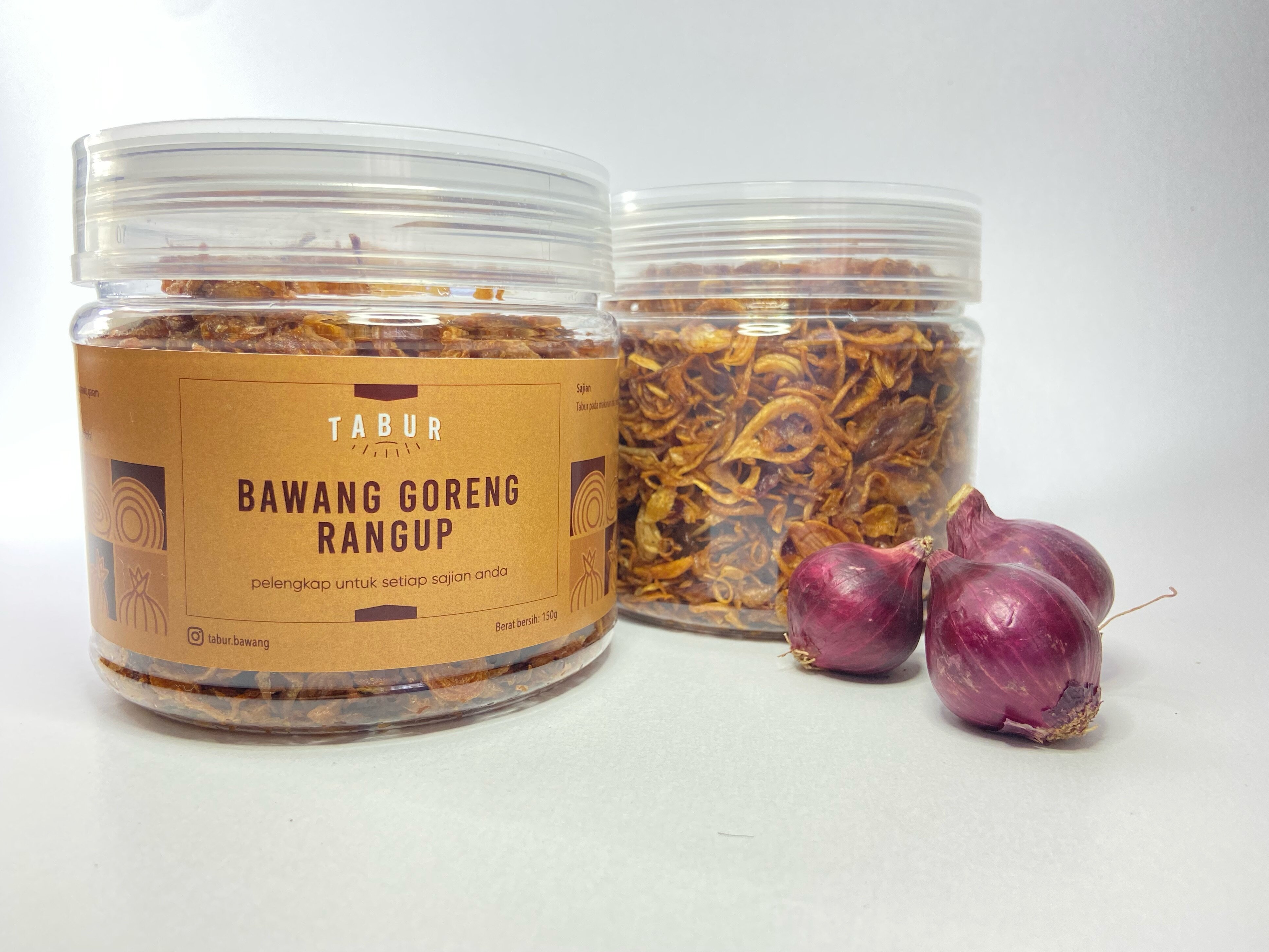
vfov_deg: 51.3
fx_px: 990
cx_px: 625
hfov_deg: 65.3
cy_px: 468
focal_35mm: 27
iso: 100
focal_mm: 4.25
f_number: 1.8
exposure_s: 1/100
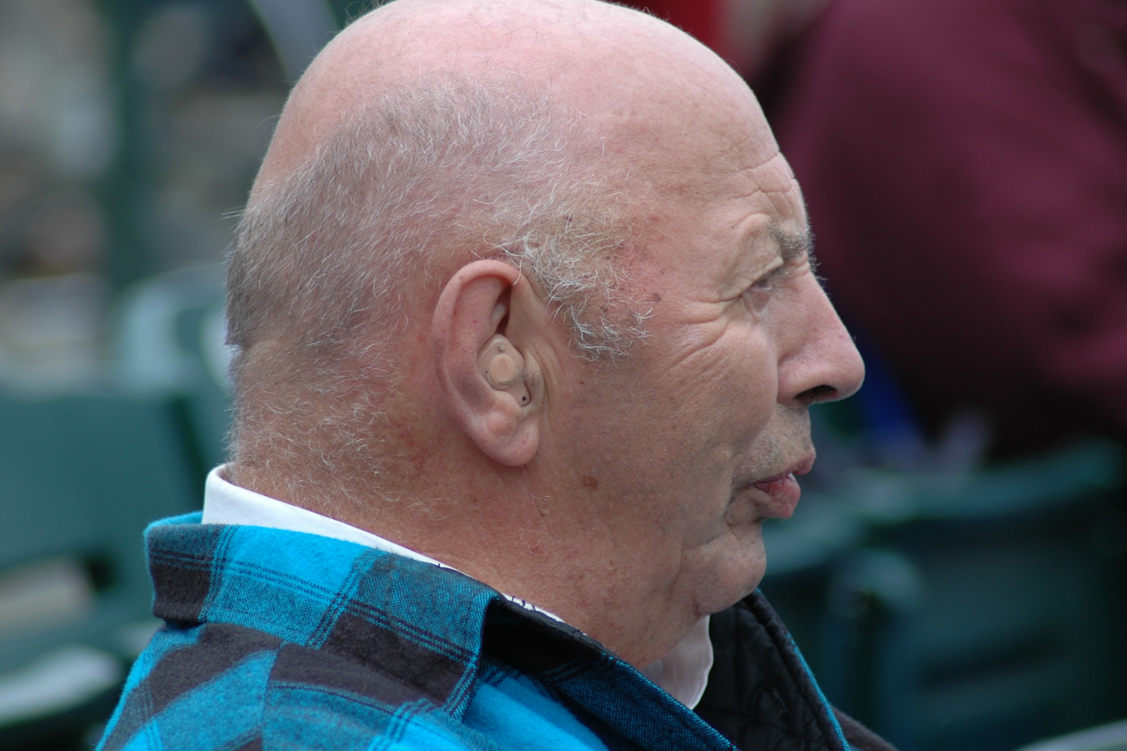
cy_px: 377
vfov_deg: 4.6
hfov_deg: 6.9
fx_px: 9296
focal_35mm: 297
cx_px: 541
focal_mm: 190
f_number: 5
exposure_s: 1/400
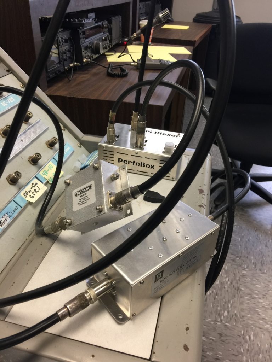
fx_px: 304
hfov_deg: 48.2
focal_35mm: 29
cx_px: 136
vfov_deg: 61.7
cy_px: 181
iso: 40
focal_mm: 4.15
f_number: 2.2
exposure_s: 1/15
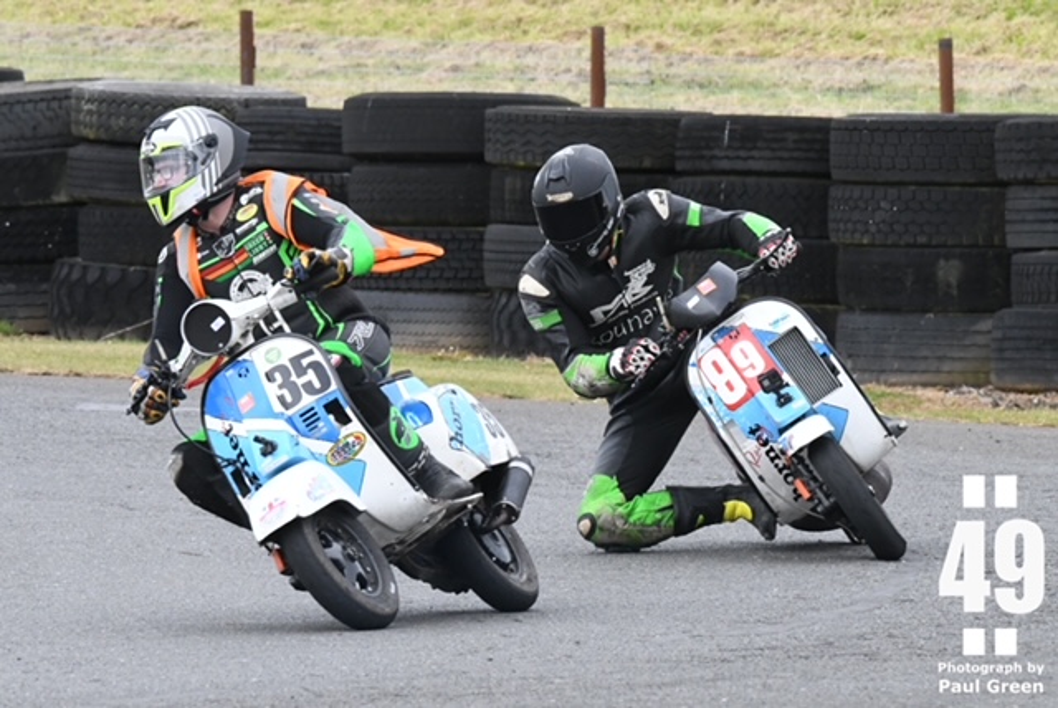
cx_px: 529
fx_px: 13678
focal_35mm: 465
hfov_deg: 4.4
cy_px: 354
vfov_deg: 3.0
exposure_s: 1/2000
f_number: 13
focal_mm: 310
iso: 4500
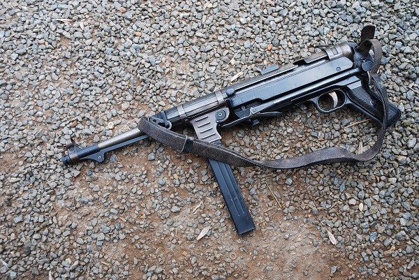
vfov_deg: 35.5
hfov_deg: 51.3
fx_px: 437
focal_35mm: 38
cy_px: 140
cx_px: 210
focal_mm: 25
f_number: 5.6
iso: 160
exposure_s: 1/125
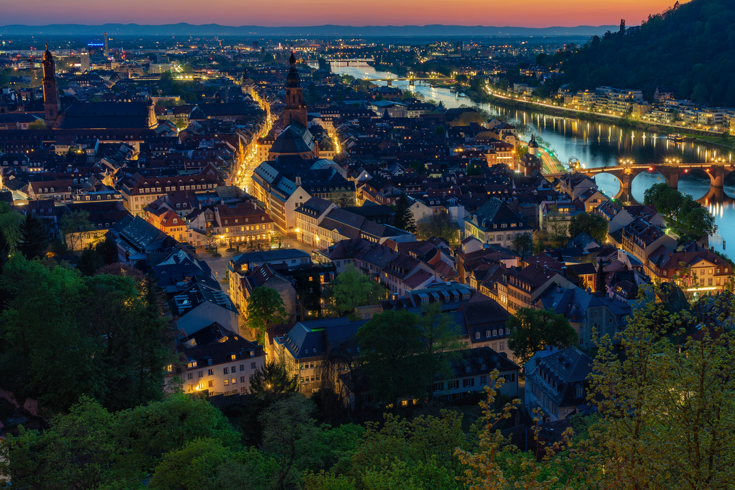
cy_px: 246
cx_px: 501
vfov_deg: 27.5
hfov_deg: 39.8
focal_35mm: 49
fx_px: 1000
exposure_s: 30
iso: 100
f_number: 8
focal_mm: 34
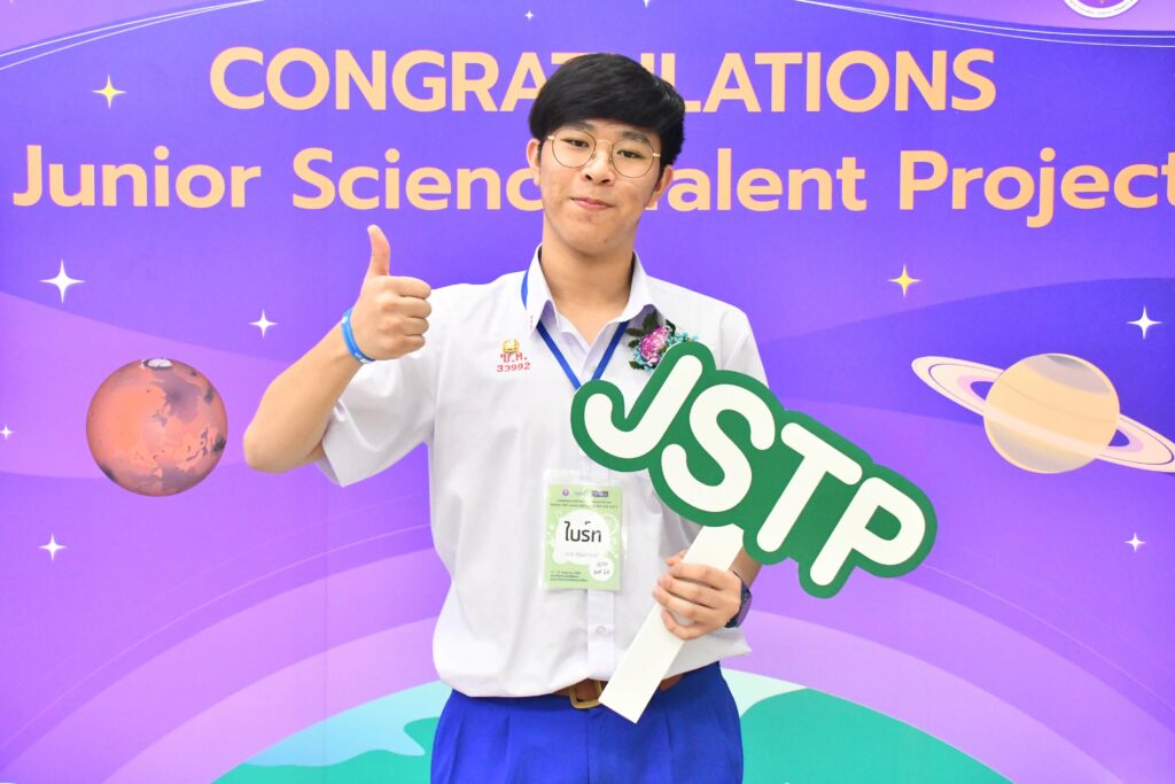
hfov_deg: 43.6
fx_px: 1469
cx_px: 588
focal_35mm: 45
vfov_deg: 29.9
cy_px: 392
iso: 8000
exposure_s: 1/160
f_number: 5.6
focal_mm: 30
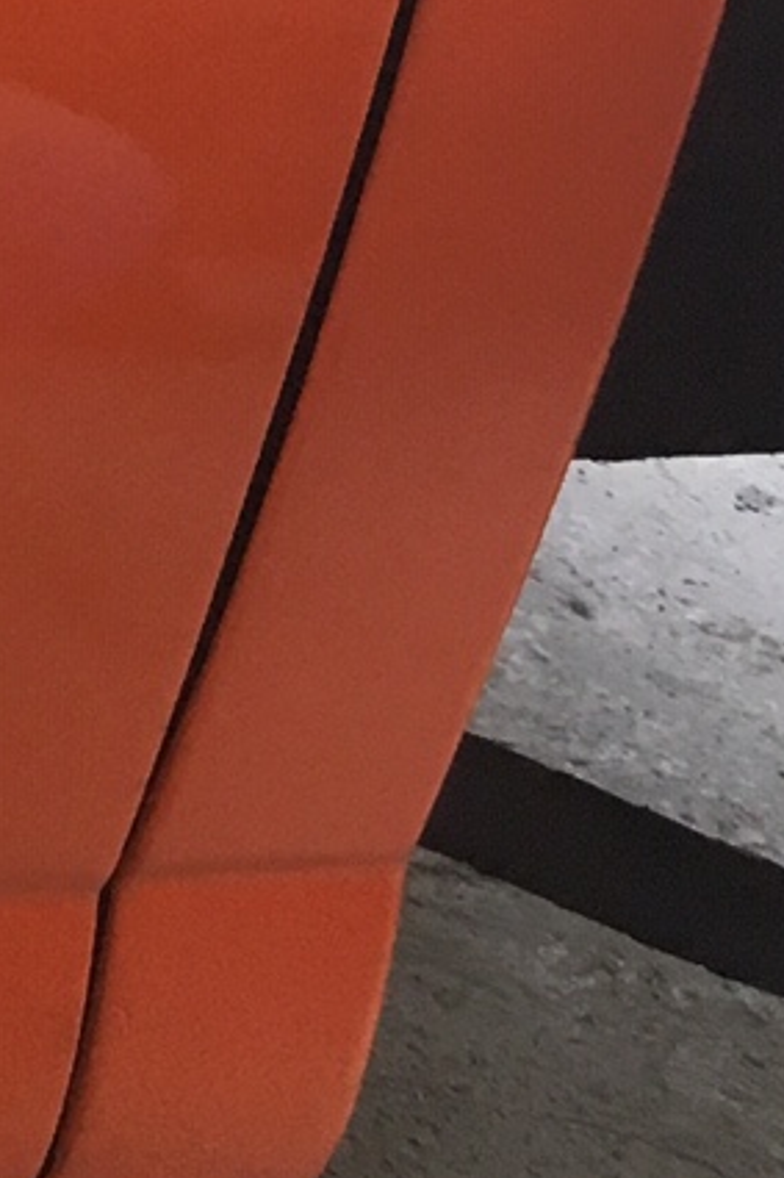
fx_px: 4675
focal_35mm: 143
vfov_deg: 13.5
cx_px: -1762
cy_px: -588
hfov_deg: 7.9
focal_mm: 4.15
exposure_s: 1/30
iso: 40
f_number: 2.2
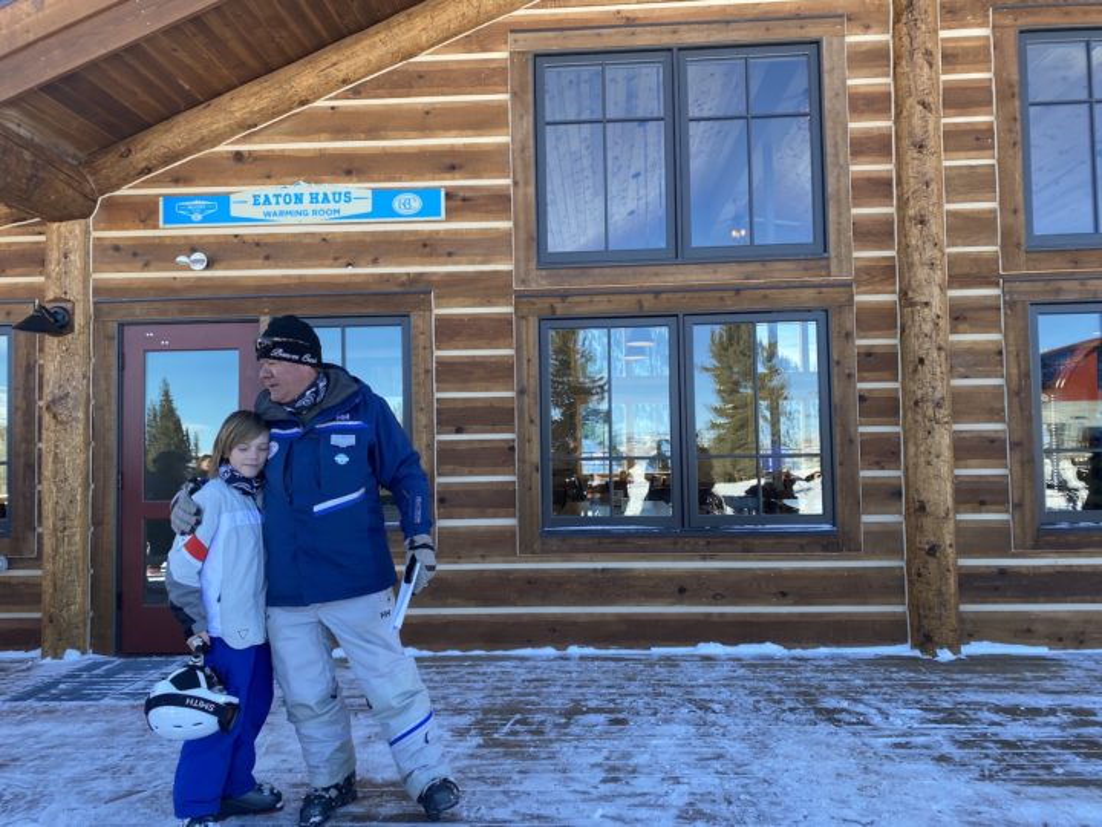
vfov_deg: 53.1
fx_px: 828
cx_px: 551
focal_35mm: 26
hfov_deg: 67.3
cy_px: 414
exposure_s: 1/364
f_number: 1.8
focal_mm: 4.25
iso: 32
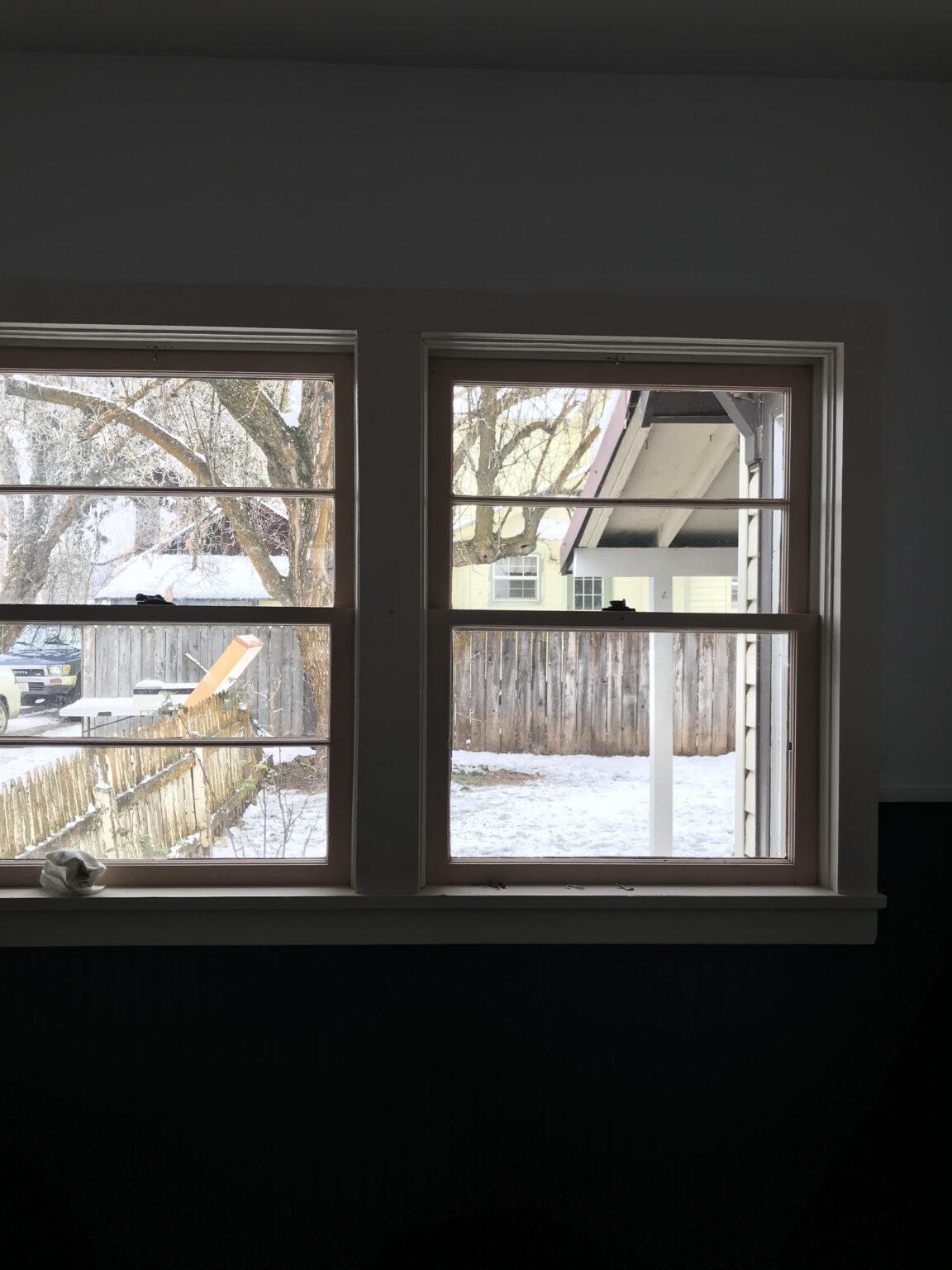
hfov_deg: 49.7
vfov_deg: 63.4
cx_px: 476
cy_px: 635
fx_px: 1027
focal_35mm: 28
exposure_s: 1/120
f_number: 1.8
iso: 25
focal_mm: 3.99
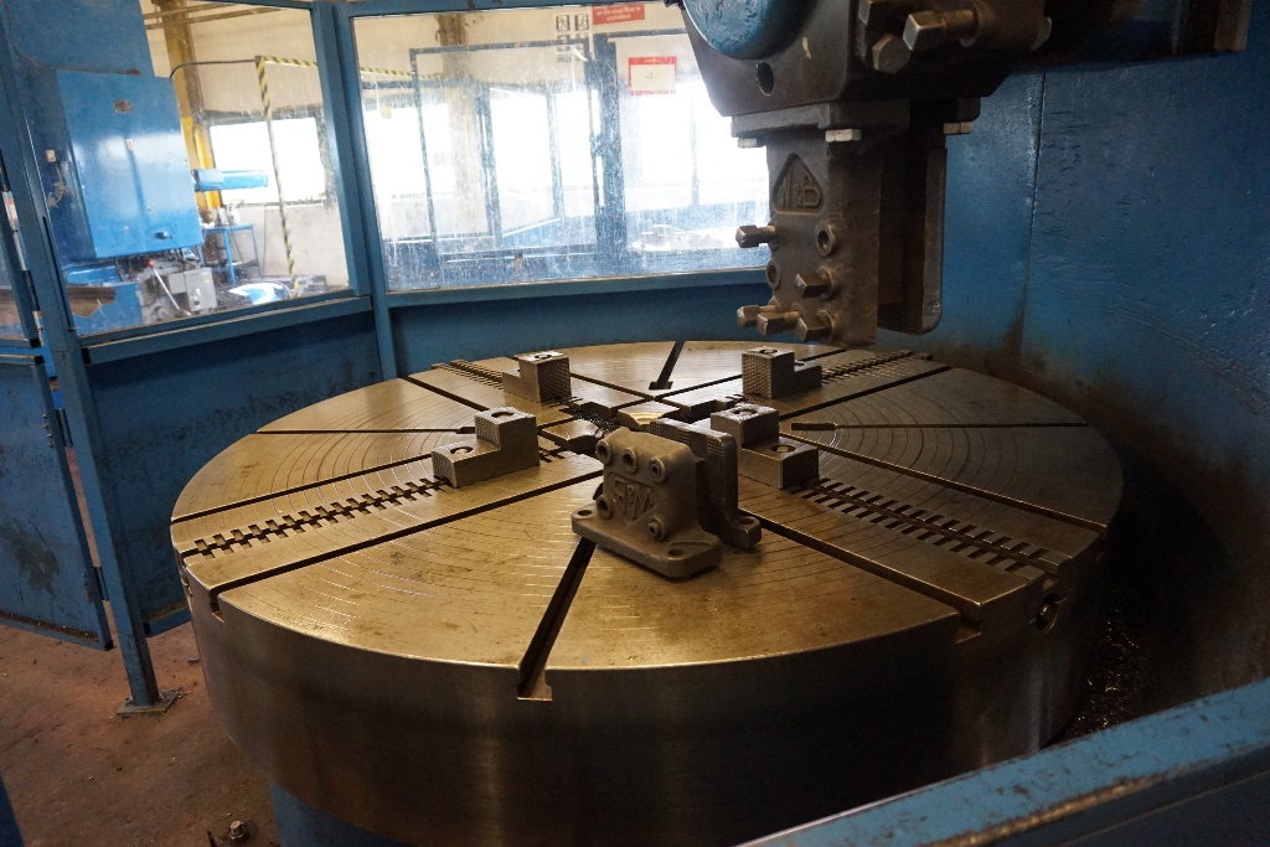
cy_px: 424
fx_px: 847
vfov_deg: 53.1
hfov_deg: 73.7
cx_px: 635
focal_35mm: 24
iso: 3200
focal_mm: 16
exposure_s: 1/60
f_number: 3.5
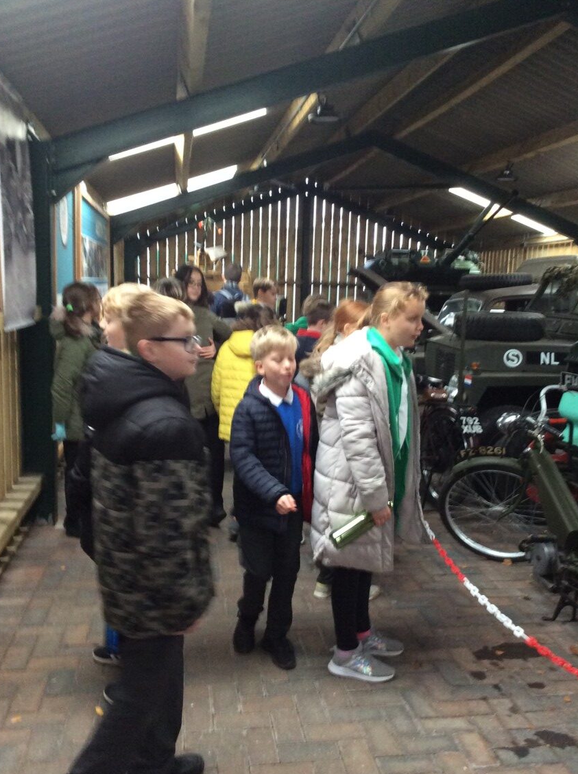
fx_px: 759
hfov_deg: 41.7
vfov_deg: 54.0
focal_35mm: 34
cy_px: 409
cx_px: 300
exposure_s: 1/25
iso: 200
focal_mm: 3.3
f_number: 2.4
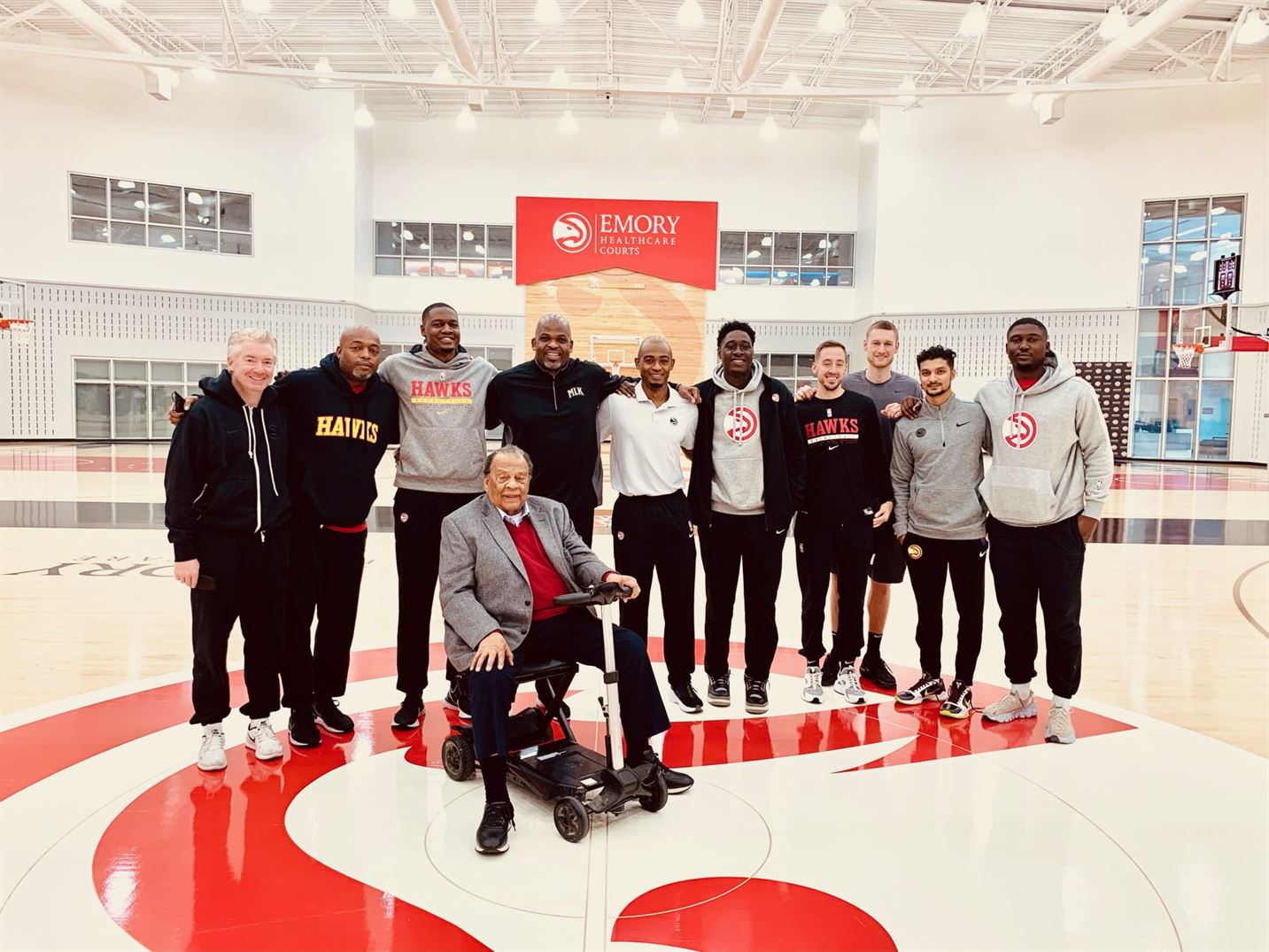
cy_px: 476
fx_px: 953
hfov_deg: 67.3
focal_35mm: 26
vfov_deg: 53.1
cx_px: 634
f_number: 1.8
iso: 50
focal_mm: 4.25
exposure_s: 1/121
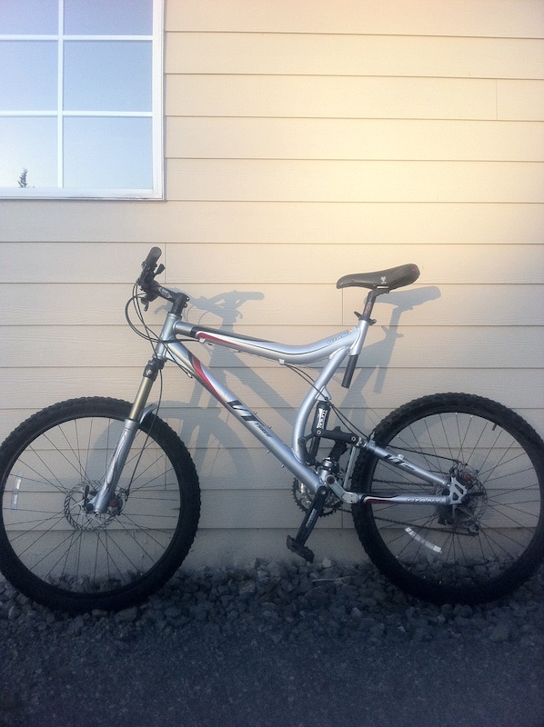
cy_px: 364
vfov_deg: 52.7
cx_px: 272
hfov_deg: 40.6
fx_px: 735
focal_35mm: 35
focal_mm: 3.85
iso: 80
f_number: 2.8
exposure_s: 1/274
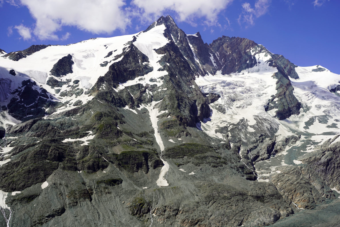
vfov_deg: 28.6
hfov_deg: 41.9
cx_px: 170
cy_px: 114
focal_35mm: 47
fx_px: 444
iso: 100
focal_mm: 47
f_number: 5
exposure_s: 1/1250
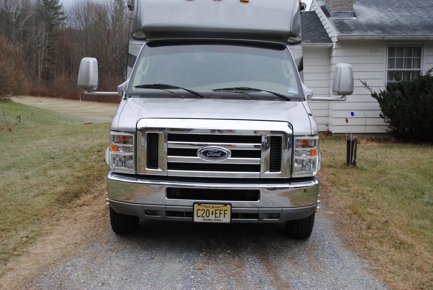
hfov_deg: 43.6
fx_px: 542
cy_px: 145
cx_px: 216
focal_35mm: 45
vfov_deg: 29.9
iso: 125
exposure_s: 1/125
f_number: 5.6
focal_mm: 30
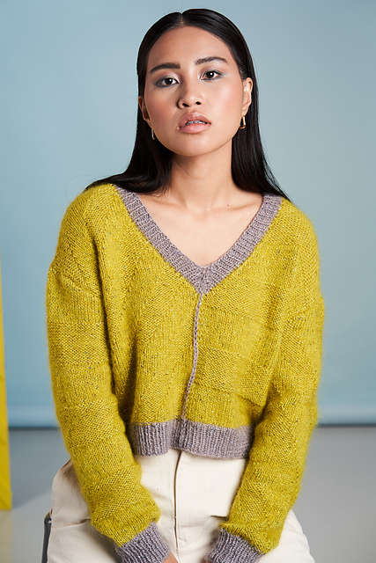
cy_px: 282
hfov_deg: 16.1
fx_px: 1331
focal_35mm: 85
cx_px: 188
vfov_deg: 23.9
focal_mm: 85
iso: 100
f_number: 6.3
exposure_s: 1/125
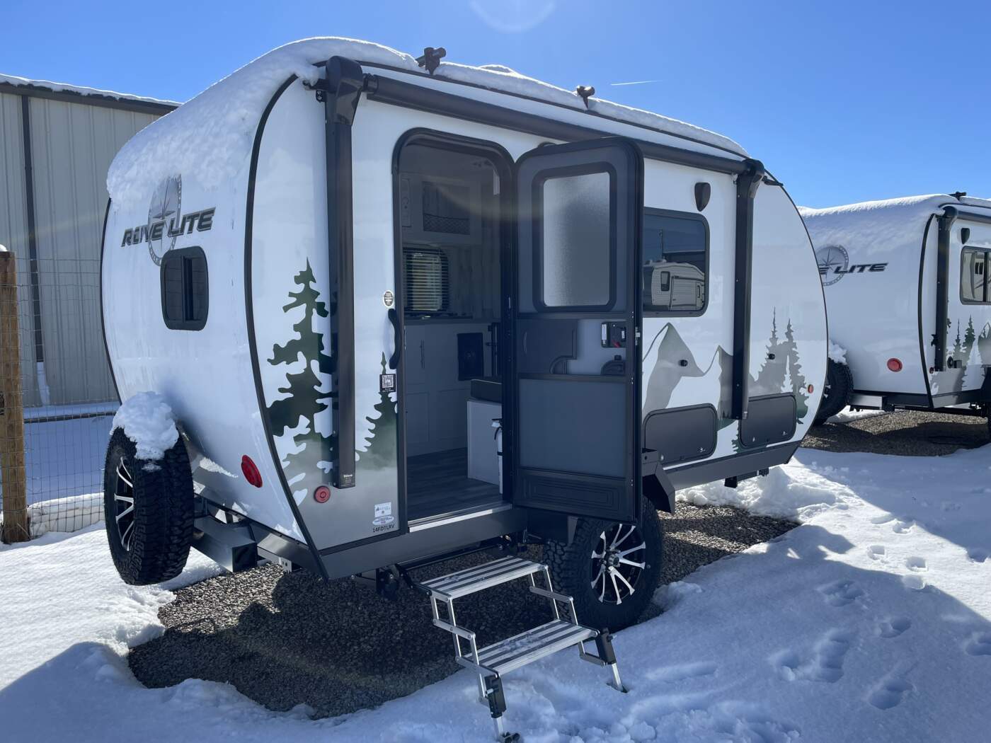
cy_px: 372
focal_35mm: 26
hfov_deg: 67.3
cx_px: 496
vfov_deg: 53.1
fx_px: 744
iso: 32
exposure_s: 1/4000
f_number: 1.6
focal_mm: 4.2
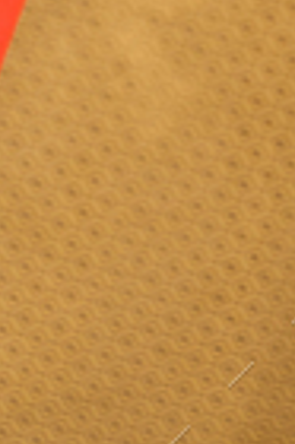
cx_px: 67
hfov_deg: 3.1
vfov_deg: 4.5
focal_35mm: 442
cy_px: -920
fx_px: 5446
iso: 320
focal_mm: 70
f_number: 2.8
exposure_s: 1/200
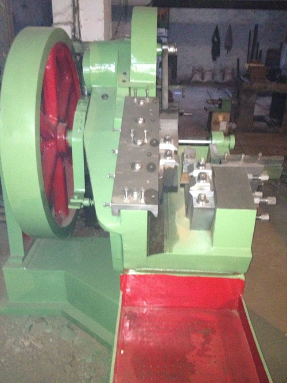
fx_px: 387
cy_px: 192
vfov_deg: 52.6
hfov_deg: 40.7
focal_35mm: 35
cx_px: 144
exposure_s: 1/16
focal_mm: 4.28
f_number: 2.4
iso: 640
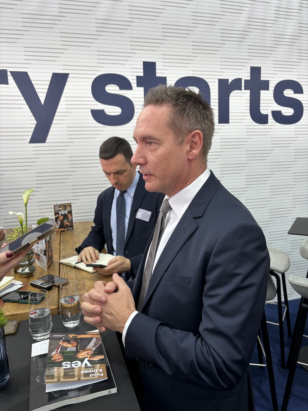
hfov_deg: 53.1
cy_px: 206
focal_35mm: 26
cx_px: 154
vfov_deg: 67.3
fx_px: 308
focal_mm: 5.96
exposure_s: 1/100
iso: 50
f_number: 1.6
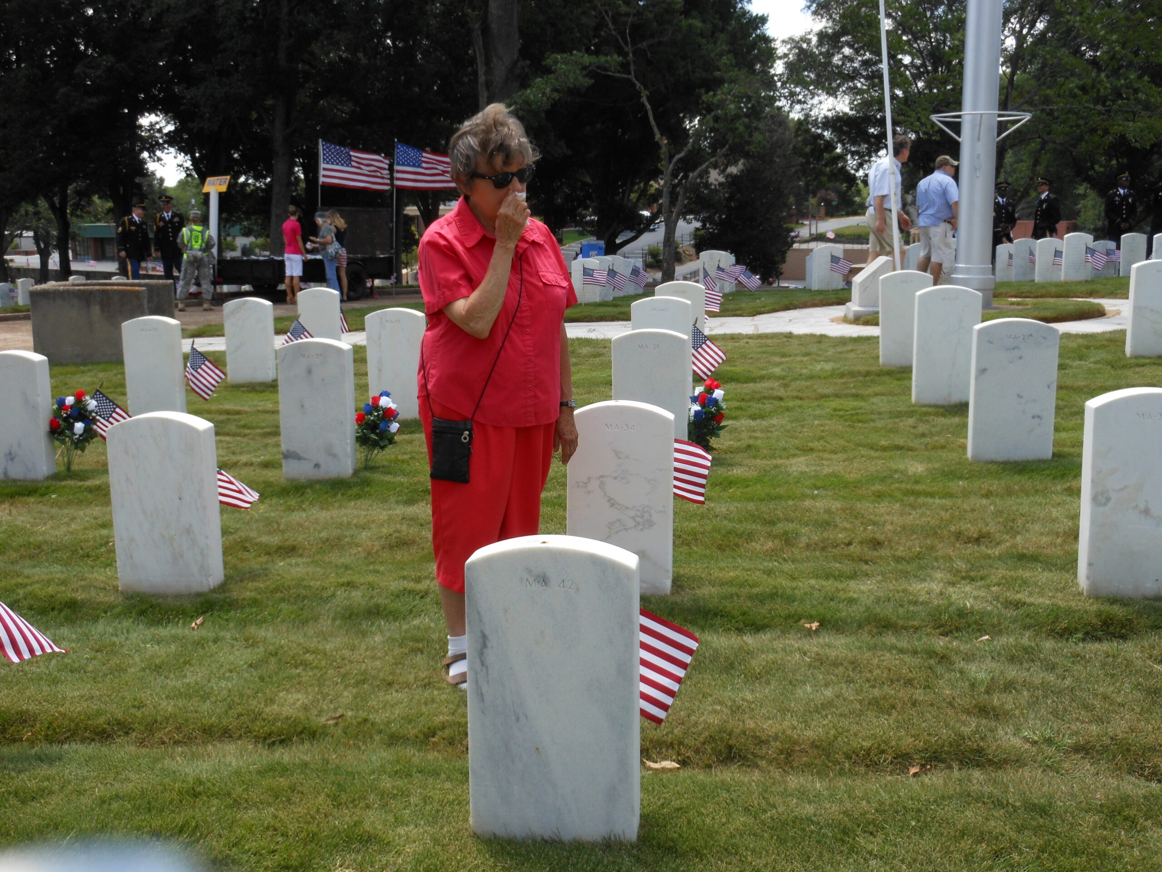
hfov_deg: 47.9
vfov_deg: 36.8
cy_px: 436
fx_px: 1309
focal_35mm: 39
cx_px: 581
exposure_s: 1/250
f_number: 4.3
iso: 80
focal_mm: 6.9
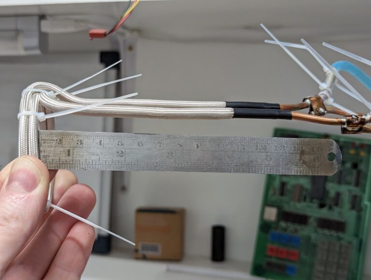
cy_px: 140
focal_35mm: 48
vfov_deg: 30.4
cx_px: 186
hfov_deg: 39.6
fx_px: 515
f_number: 1.85
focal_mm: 6.81
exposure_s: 1/50
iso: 189
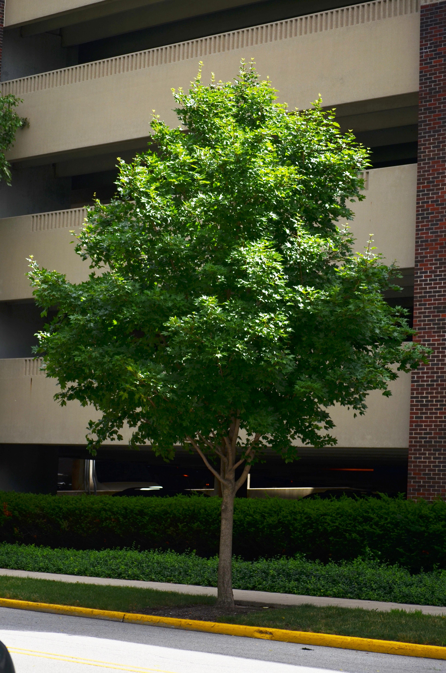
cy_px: 336
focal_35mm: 93
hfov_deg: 14.6
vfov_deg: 22.0
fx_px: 1736
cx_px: 223
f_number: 4.2
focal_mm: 62
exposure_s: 1/1600
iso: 100
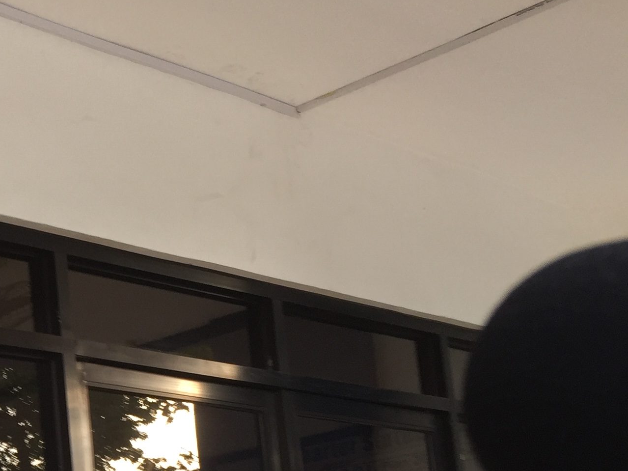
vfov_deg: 19.3
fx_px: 1342
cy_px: 471
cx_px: -149
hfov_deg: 23.7
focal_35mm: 74
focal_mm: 4.15
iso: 40
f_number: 2.2
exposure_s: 1/60
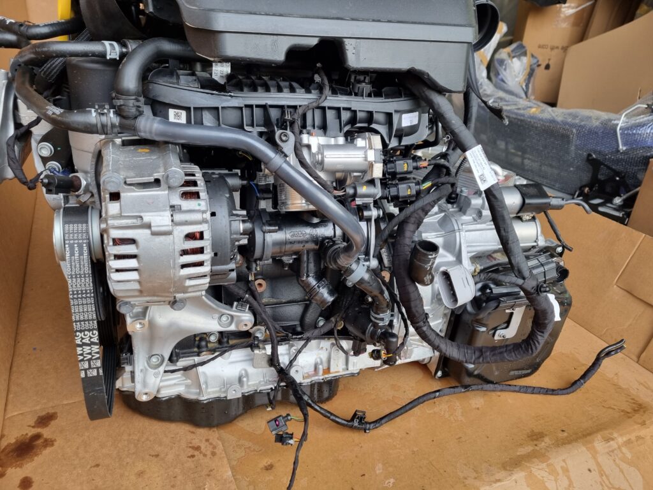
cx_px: 326
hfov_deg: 67.3
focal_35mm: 26
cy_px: 245
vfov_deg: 53.1
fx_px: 490
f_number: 1.8
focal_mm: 5.4
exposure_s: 1/100
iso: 80
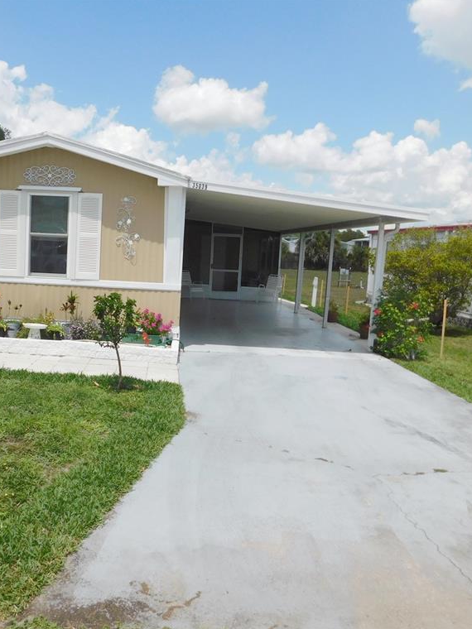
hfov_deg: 44.6
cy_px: 313
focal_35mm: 31
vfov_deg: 58.4
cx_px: 149
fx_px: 564
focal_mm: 4
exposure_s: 1/800
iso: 125
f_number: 6
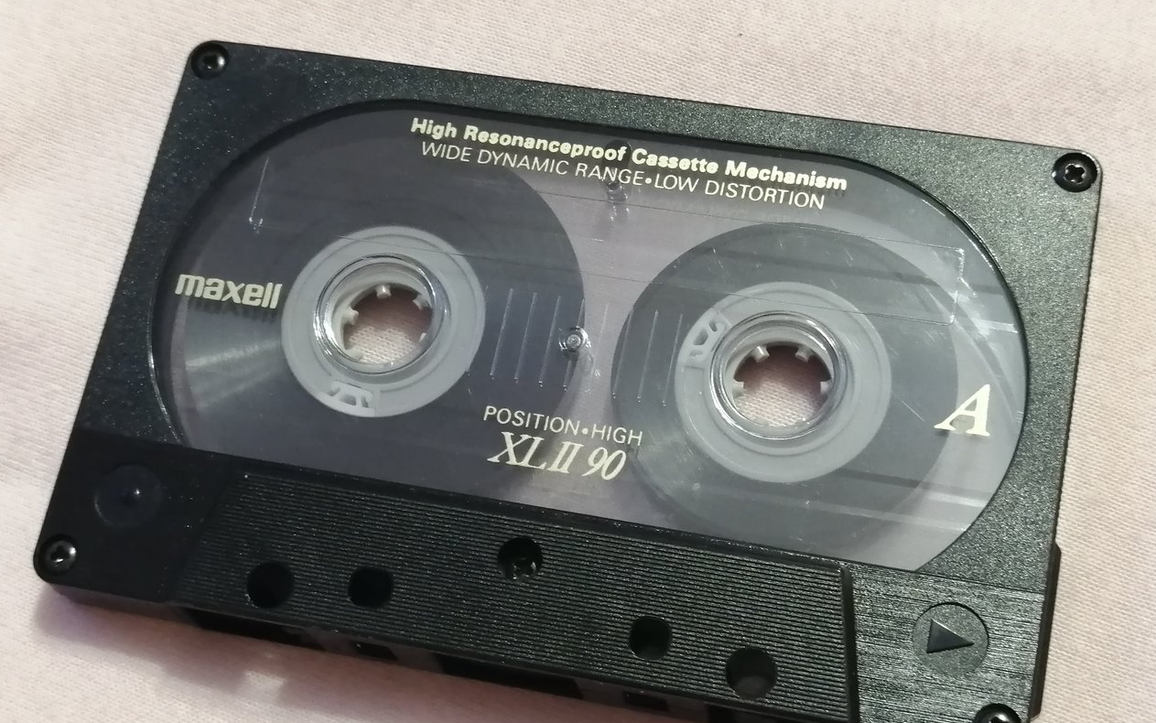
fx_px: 1828
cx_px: 578
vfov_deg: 22.4
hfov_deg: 35.1
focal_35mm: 58
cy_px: 407
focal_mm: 3.88
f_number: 1.8
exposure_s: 1/25
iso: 320
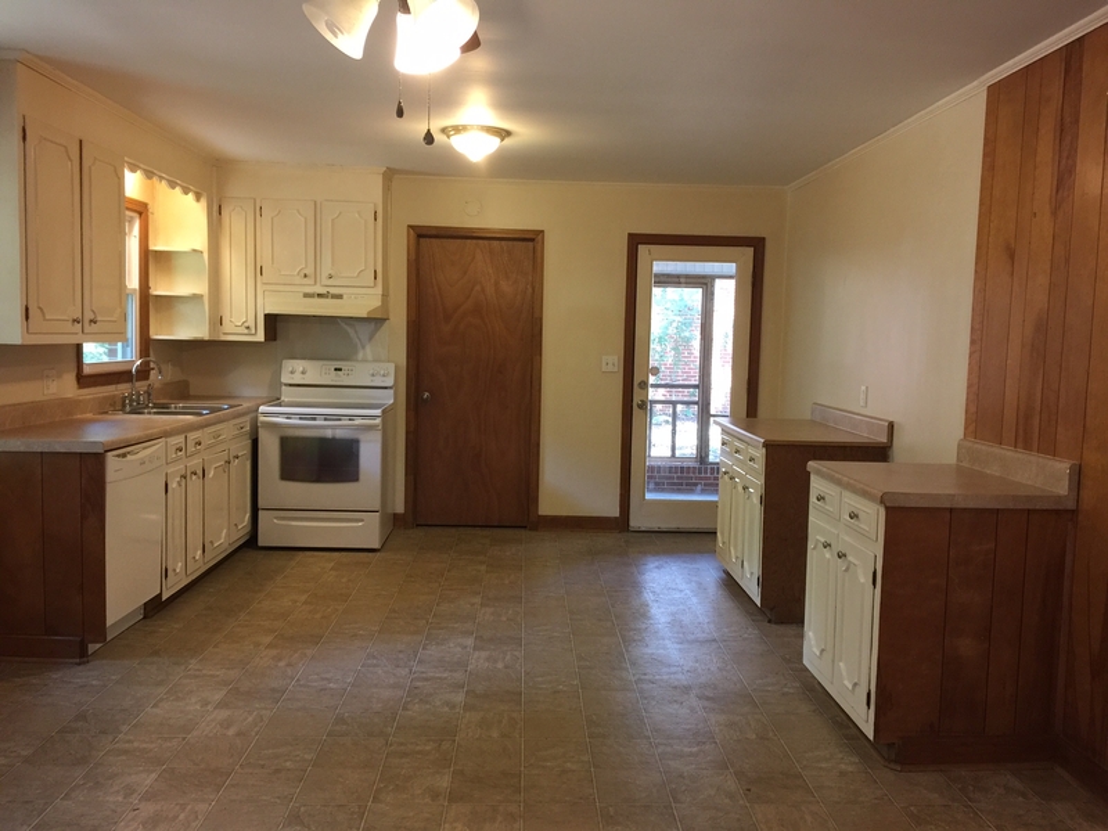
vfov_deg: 48.2
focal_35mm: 29
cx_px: 554
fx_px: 928
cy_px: 416
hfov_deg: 61.7
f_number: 2.2
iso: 80
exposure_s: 1/15
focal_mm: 4.15
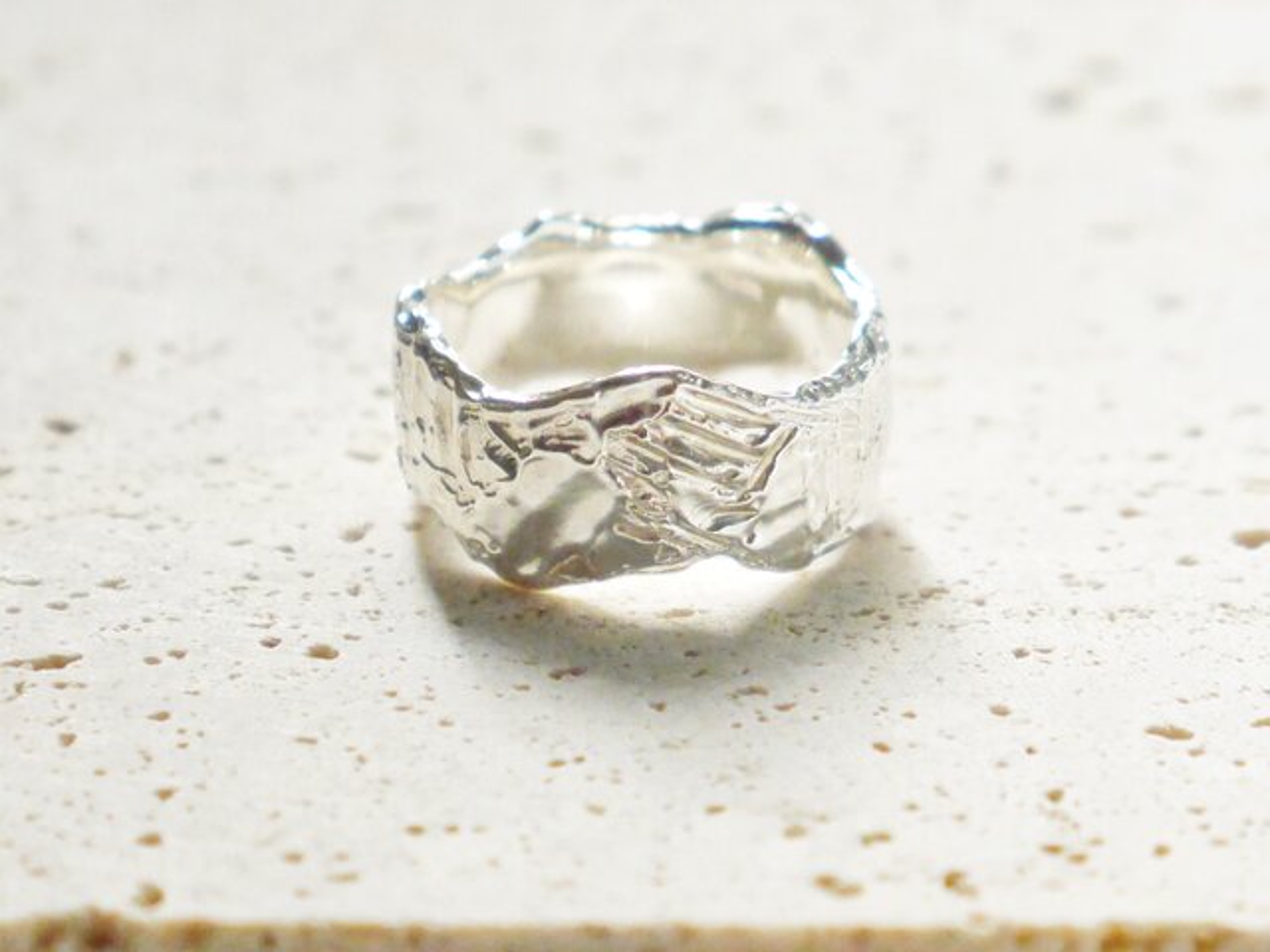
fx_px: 6200
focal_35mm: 169
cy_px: 476
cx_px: 635
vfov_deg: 8.8
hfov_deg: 11.7
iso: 1000
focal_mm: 42
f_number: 5.6
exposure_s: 1/80
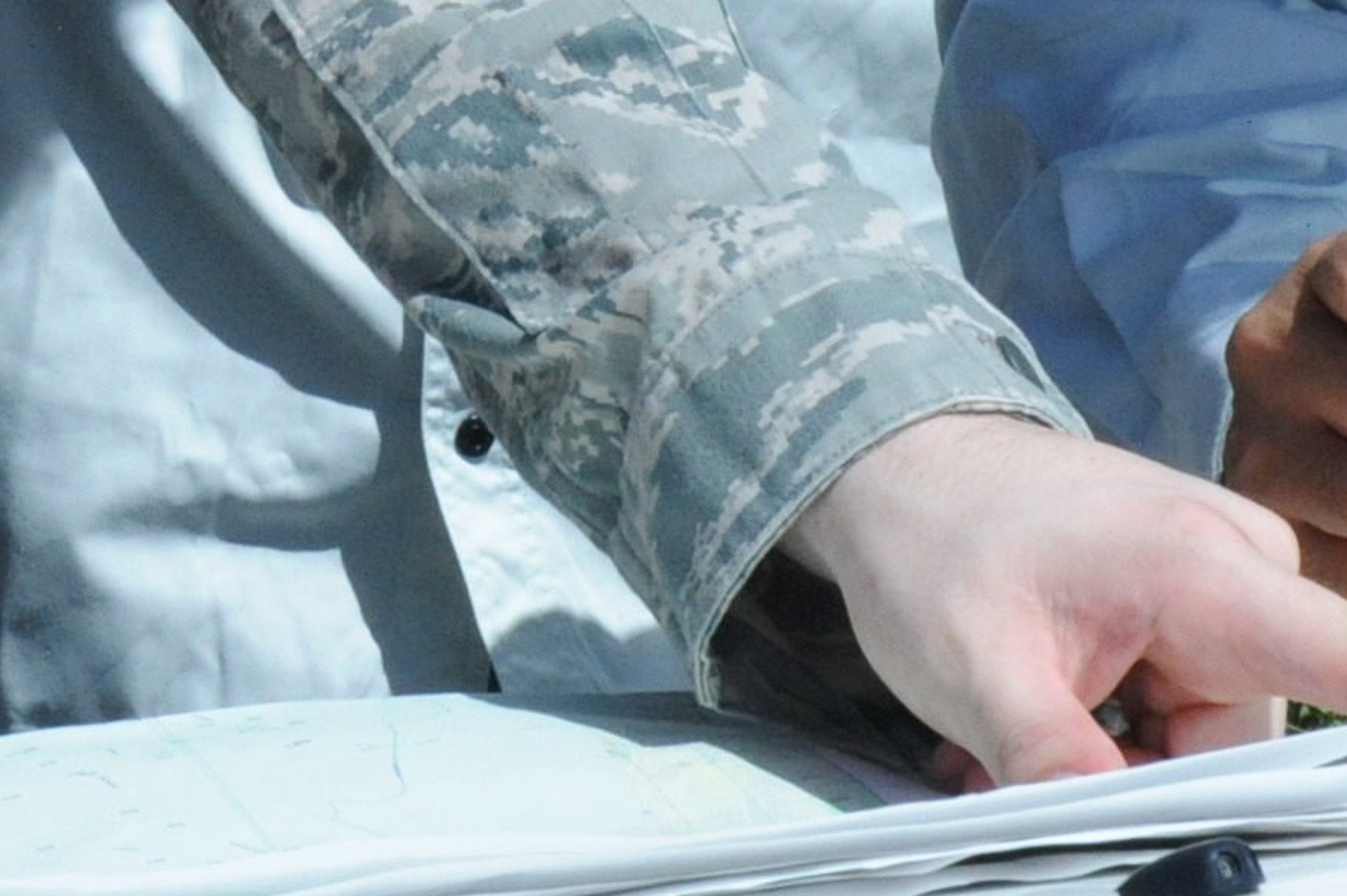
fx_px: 6803
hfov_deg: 11.1
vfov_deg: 7.2
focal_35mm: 182
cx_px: -155
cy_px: -1046
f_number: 22
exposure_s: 1/1000
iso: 2500
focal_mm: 38
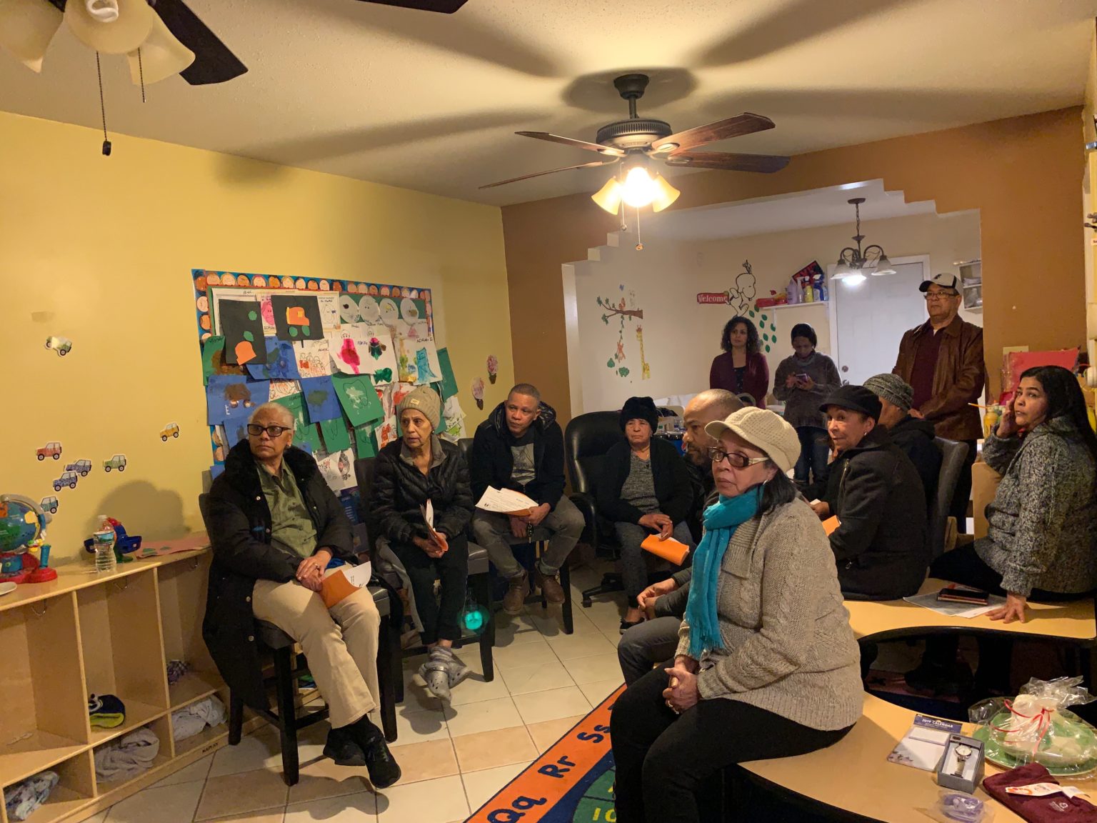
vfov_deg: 53.1
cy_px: 412
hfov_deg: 67.3
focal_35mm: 26
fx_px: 824
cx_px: 548
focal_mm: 4.25
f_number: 1.8
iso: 500
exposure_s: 1/30
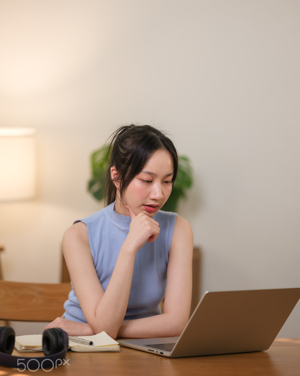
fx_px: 1421
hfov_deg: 12.1
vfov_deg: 15.0
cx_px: 150
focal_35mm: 128
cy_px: 176
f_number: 1.2
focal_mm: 75
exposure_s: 1/320
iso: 125
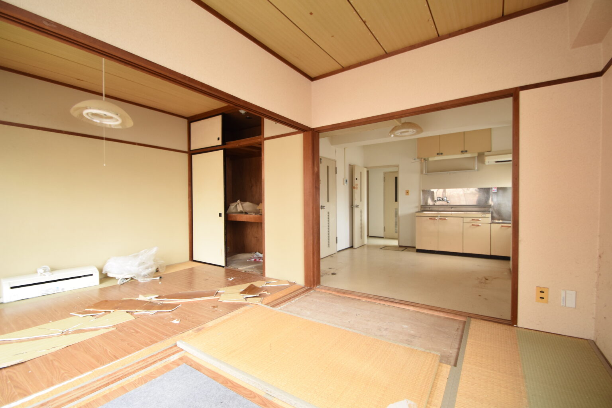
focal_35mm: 15
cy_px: 204
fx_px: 255
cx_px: 306
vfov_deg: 77.3
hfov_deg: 100.4
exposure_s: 1/8
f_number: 5.6
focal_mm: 10
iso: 400
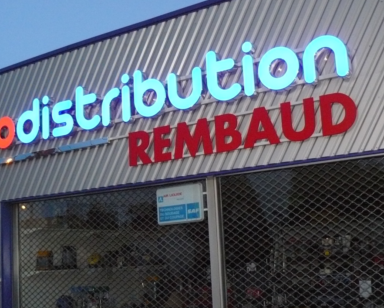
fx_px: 580
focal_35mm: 51
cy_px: 181
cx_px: 148
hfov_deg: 36.5
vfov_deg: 29.6
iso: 400
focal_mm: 6
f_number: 2.8
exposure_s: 1/30
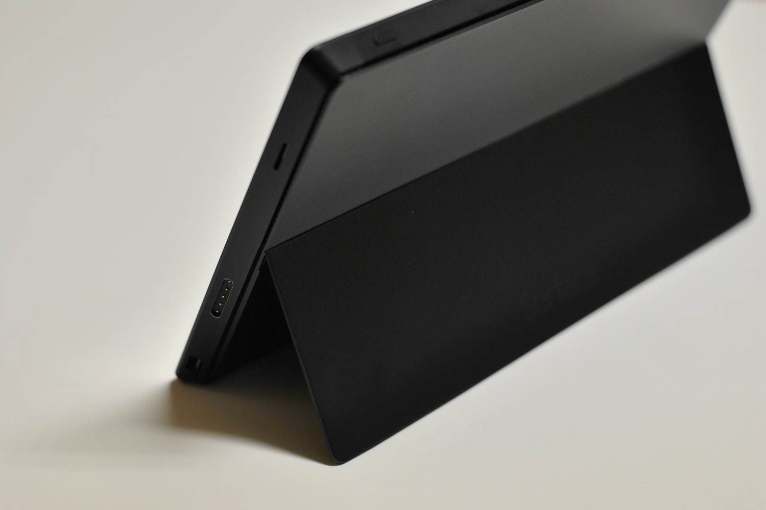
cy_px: 255
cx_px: 383
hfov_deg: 27.0
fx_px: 1596
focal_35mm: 75
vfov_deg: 18.2
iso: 360
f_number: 2.8
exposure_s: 1/30
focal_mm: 50
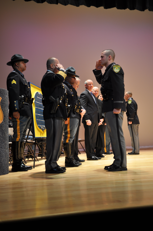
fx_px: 288
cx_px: 76
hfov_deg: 29.8
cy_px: 116
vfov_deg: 43.7
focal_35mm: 45
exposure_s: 1/40
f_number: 2.8
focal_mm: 30
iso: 200
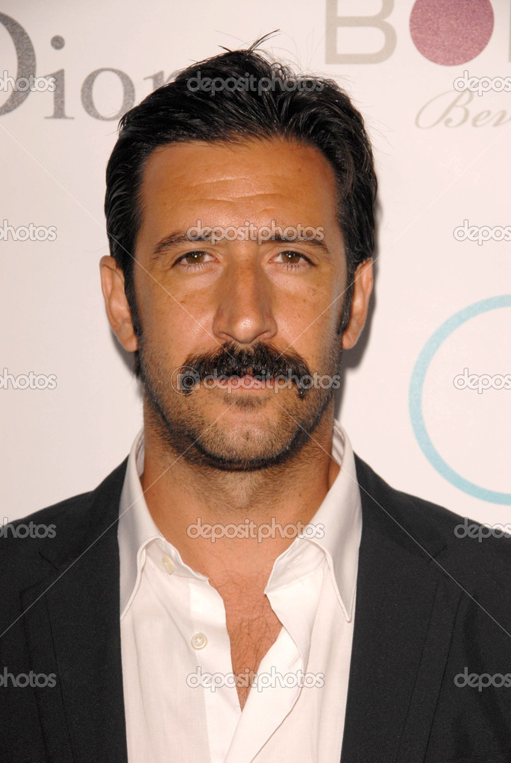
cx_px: 256
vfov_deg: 14.4
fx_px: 3025
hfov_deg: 9.7
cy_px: 382
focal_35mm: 142
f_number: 8
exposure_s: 1/200
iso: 320
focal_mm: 95
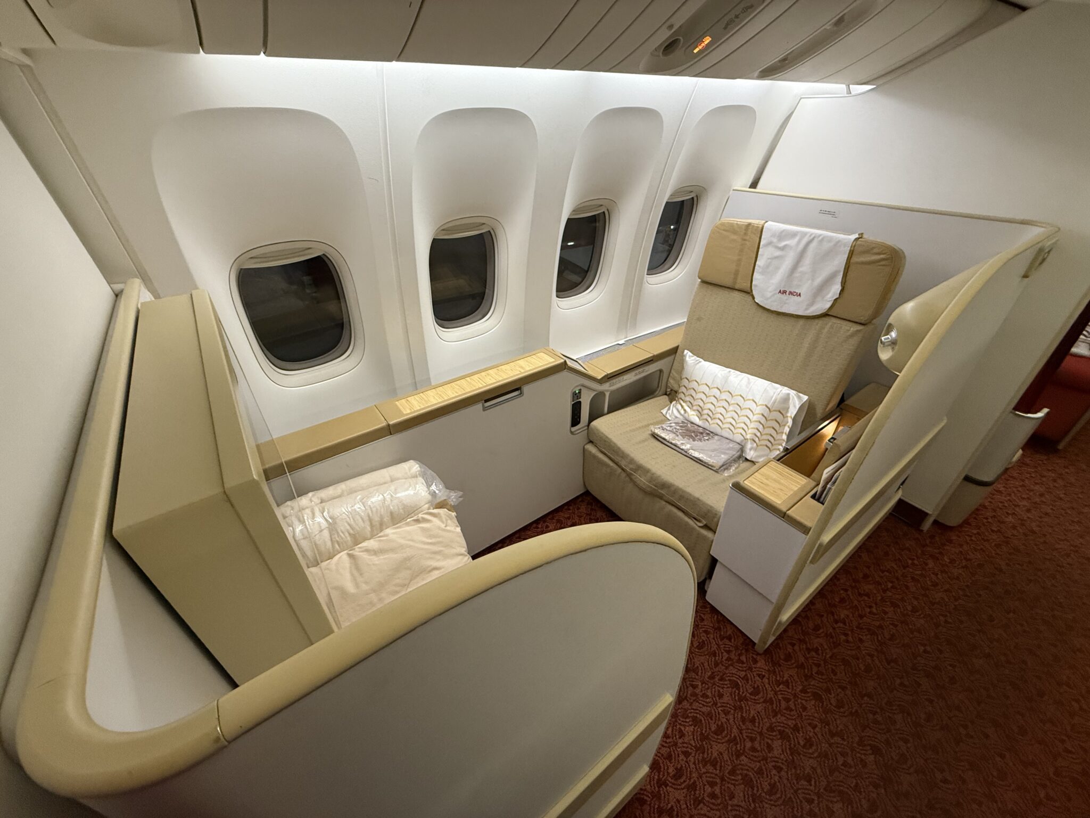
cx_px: 545
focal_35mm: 14
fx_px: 441
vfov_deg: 85.7
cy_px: 409
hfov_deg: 102.1
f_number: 2.2
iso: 320
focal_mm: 2.22
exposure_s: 1/76
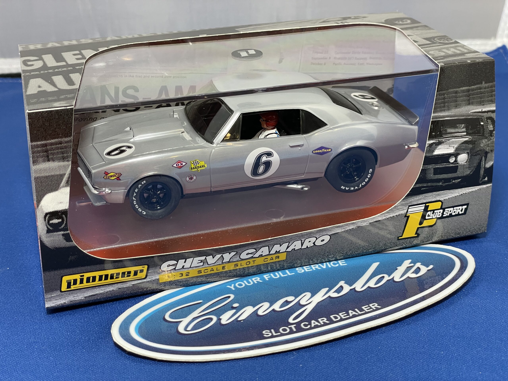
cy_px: 190
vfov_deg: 28.0
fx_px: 763
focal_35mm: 52
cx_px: 254
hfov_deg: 36.8
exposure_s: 1/120
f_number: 2
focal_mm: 6
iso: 200
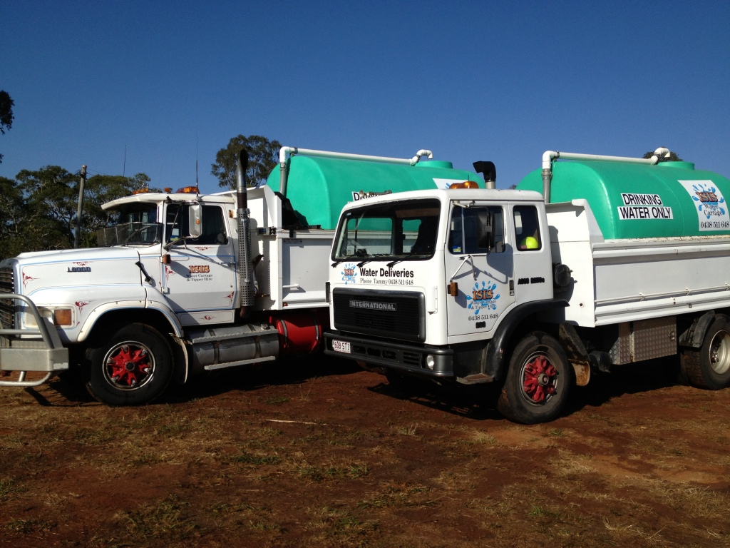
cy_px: 274
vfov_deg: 40.7
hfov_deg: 52.6
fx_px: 738
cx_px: 365
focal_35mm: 35
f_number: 2.4
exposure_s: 1/2907
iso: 50
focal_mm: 4.28
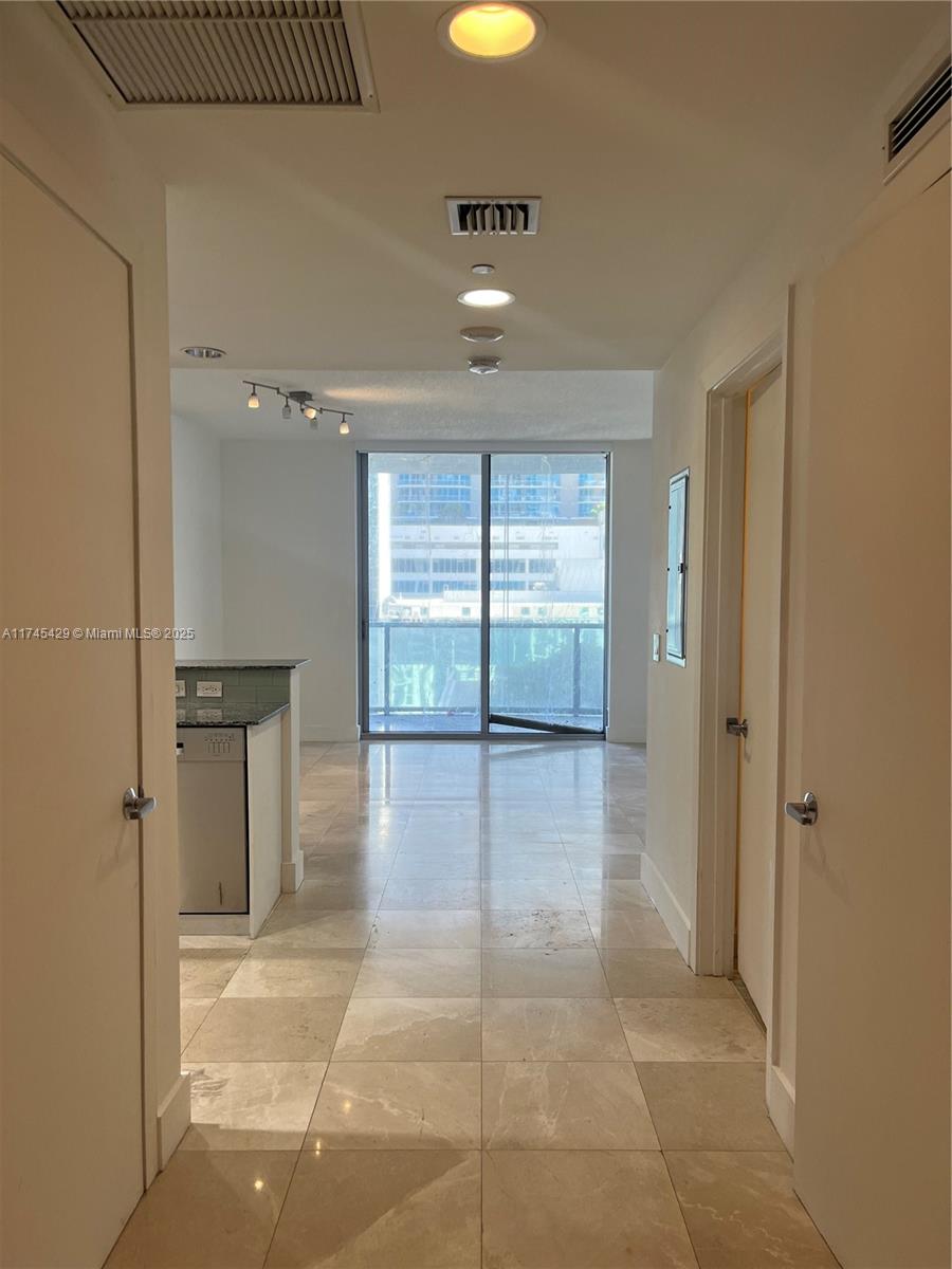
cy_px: 634
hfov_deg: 53.1
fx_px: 953
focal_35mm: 26
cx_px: 476
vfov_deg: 67.3
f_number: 1.6
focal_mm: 5.1
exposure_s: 1/120
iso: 80
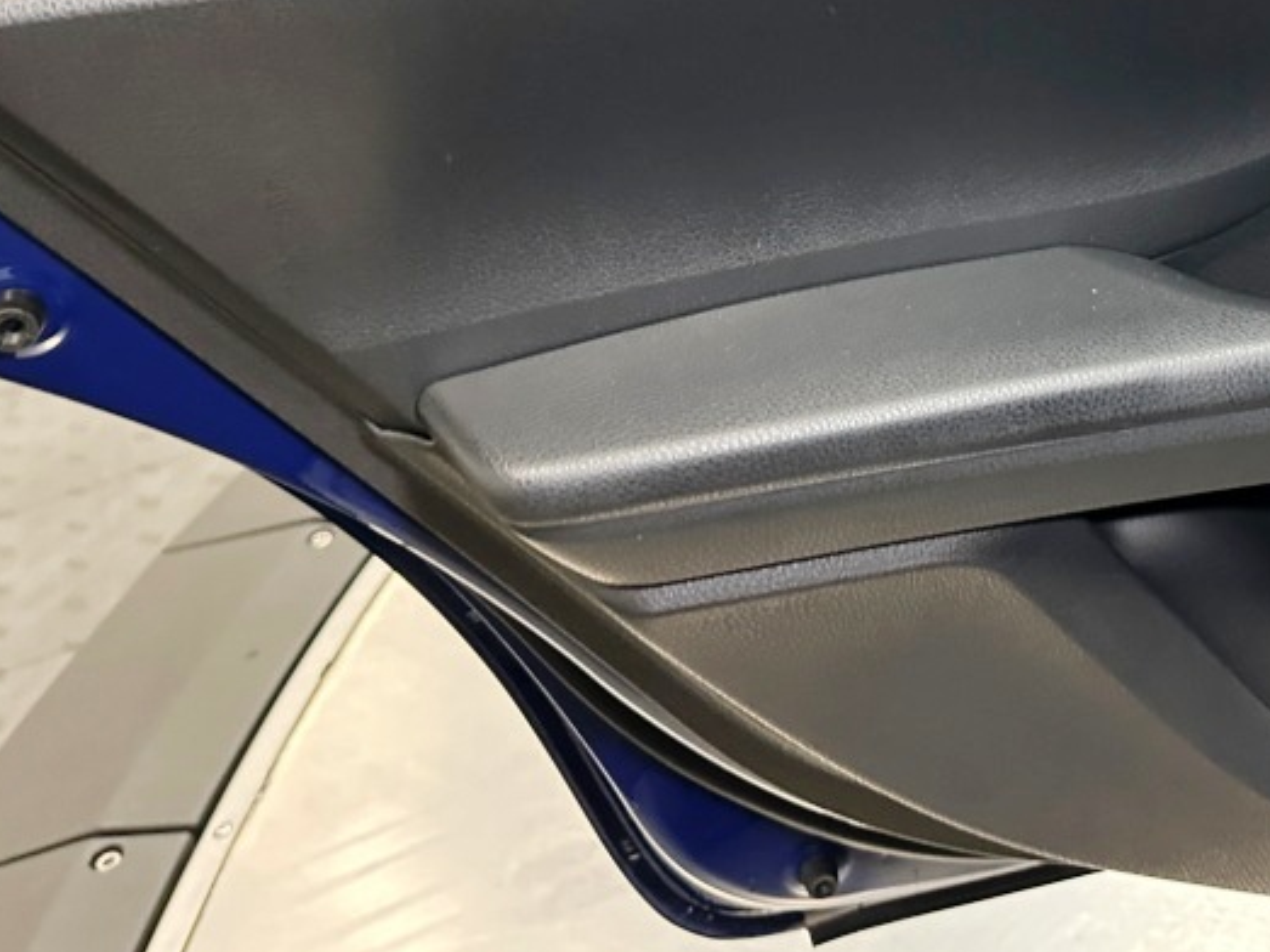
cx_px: 993
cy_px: 95
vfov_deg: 29.6
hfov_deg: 39.1
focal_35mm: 47
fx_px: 1724
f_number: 1.78
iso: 800
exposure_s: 1/40
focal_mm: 6.86
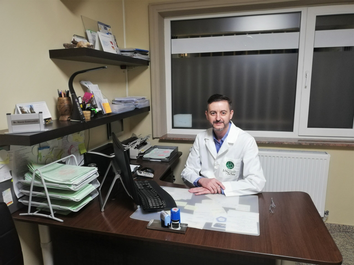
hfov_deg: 67.3
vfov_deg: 53.1
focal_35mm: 26
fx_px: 266
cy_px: 132
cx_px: 177
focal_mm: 3.81
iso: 320
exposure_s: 1/25
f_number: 2.2
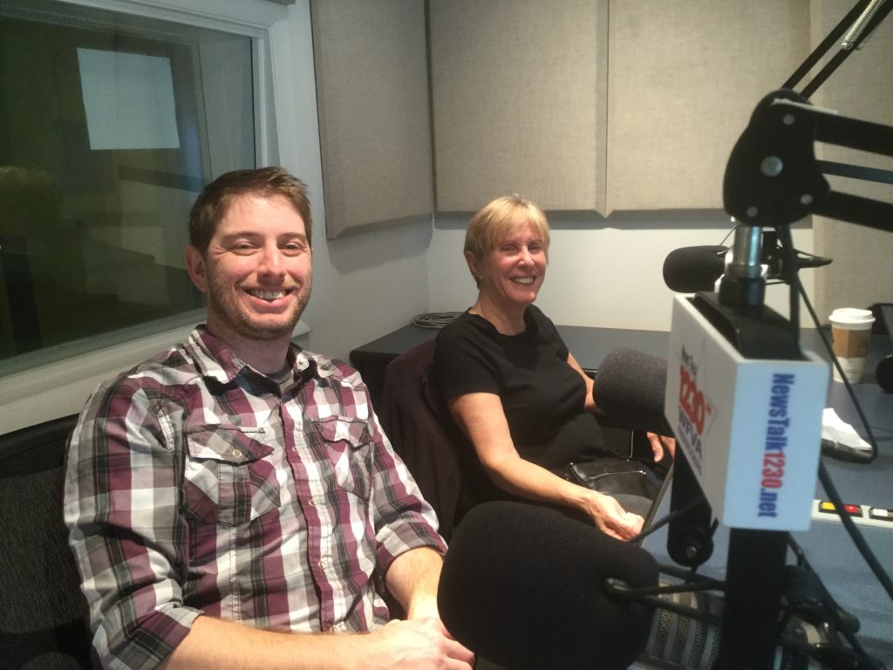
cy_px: 335
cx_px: 446
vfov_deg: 45.4
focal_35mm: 31
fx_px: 800
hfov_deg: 58.4
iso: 100
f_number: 2.4
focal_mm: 3.3
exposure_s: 1/30
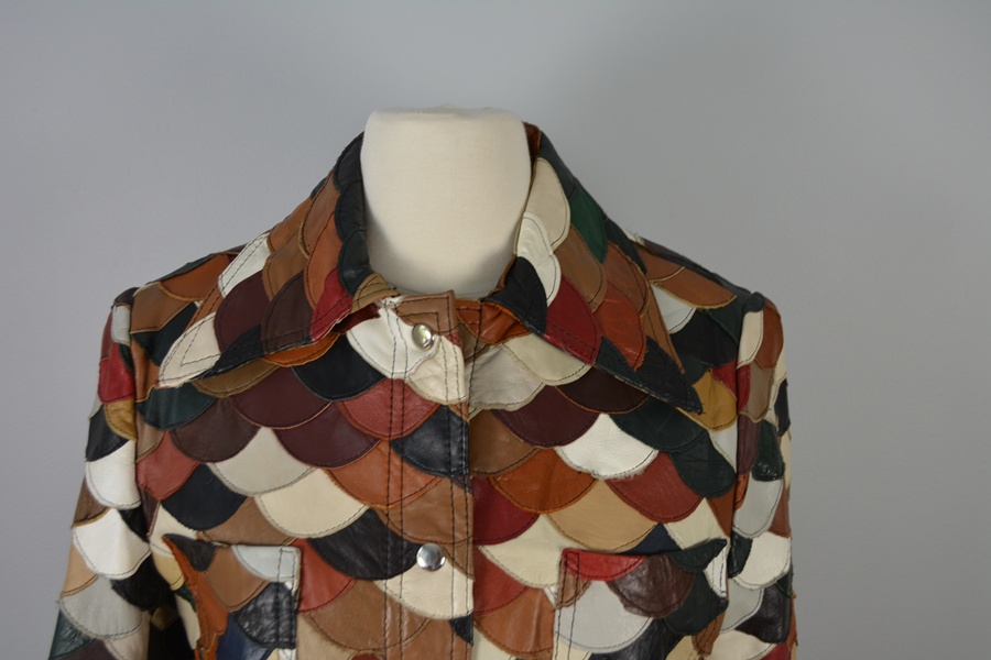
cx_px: 496
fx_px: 1197
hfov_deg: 45.0
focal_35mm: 44
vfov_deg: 30.8
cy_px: 330
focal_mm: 29
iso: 400
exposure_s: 1/100
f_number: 5
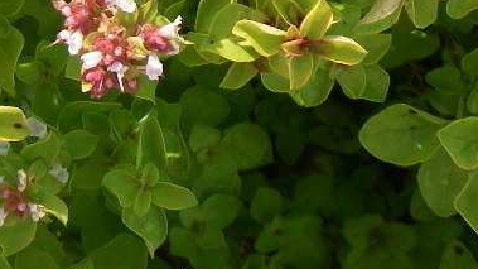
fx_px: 1419
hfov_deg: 19.1
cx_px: 218
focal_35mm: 112
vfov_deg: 10.3
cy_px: -188
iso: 64
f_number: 3.3
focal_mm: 6.3
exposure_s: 1/200
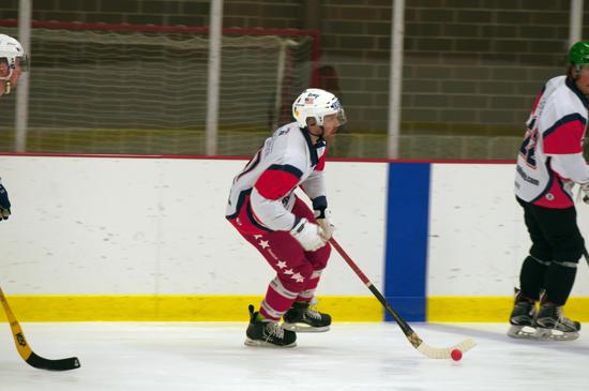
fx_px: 4656
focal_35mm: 285
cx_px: 294
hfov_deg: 7.2
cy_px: 196
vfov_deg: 4.8
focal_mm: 190
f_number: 3.5
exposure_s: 1/250
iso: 640
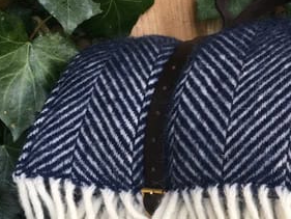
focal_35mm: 66
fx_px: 555
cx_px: 274
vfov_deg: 22.2
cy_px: 128
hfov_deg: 28.0
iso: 25
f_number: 2.2
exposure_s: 1/50
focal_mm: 4.2
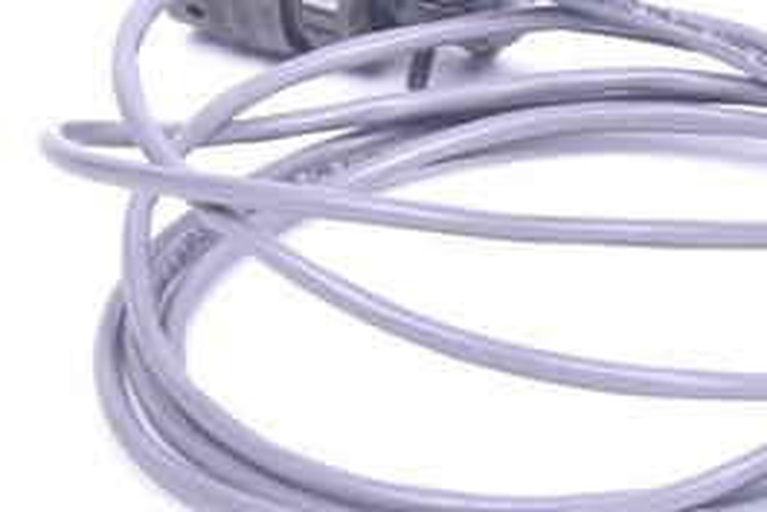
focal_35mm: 157
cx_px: 593
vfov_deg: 8.7
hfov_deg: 13.0
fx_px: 3345
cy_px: 233
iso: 200
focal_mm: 46
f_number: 11
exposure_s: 1/200
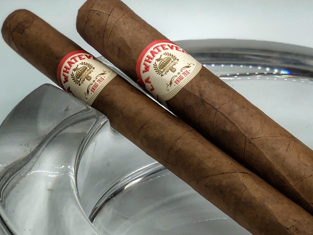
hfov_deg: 14.7
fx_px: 1203
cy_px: 223
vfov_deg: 11.1
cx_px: 249
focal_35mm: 133
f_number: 2.8
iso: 20
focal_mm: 6.6
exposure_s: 1/229
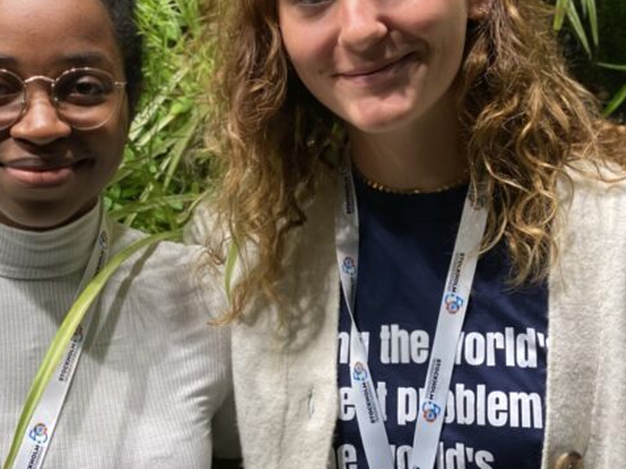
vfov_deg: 17.5
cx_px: 204
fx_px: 1519
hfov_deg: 23.2
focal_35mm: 84
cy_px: 120
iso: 125
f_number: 2
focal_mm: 6
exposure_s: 1/100
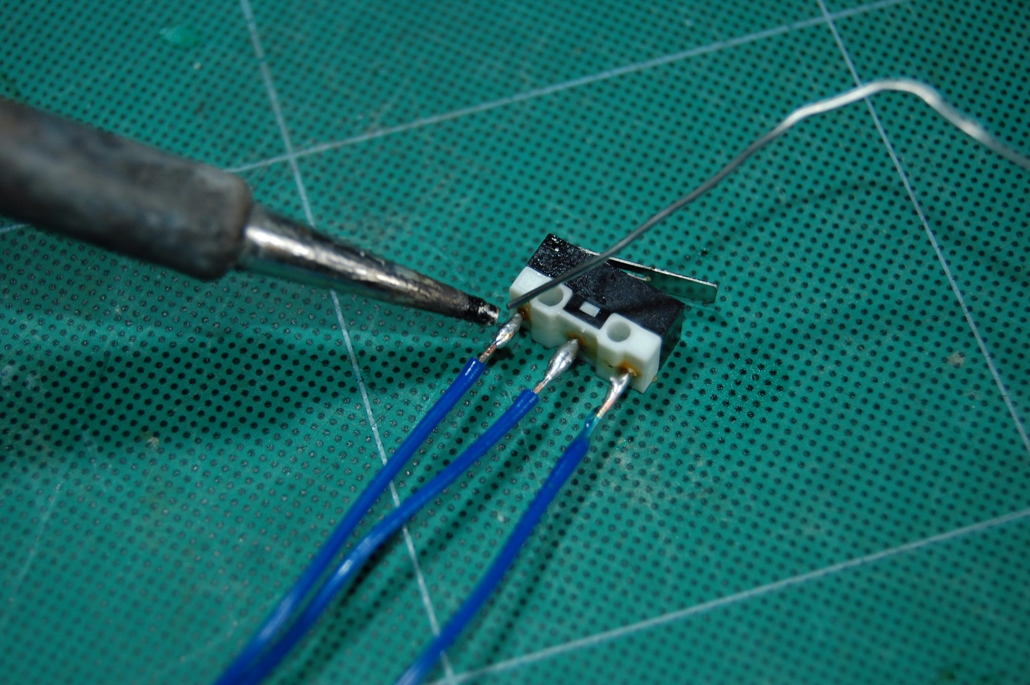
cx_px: 515
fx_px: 2144
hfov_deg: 27.0
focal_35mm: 75
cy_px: 342
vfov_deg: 18.2
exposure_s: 1/80
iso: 250
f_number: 5.6
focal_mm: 50
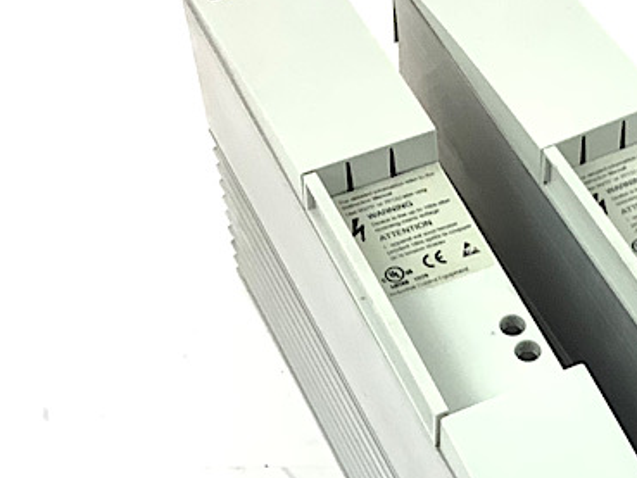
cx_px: 624
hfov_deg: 19.1
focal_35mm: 100
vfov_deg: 14.5
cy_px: 487
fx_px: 1841
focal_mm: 3.3
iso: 80
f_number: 2.4
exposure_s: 1/50
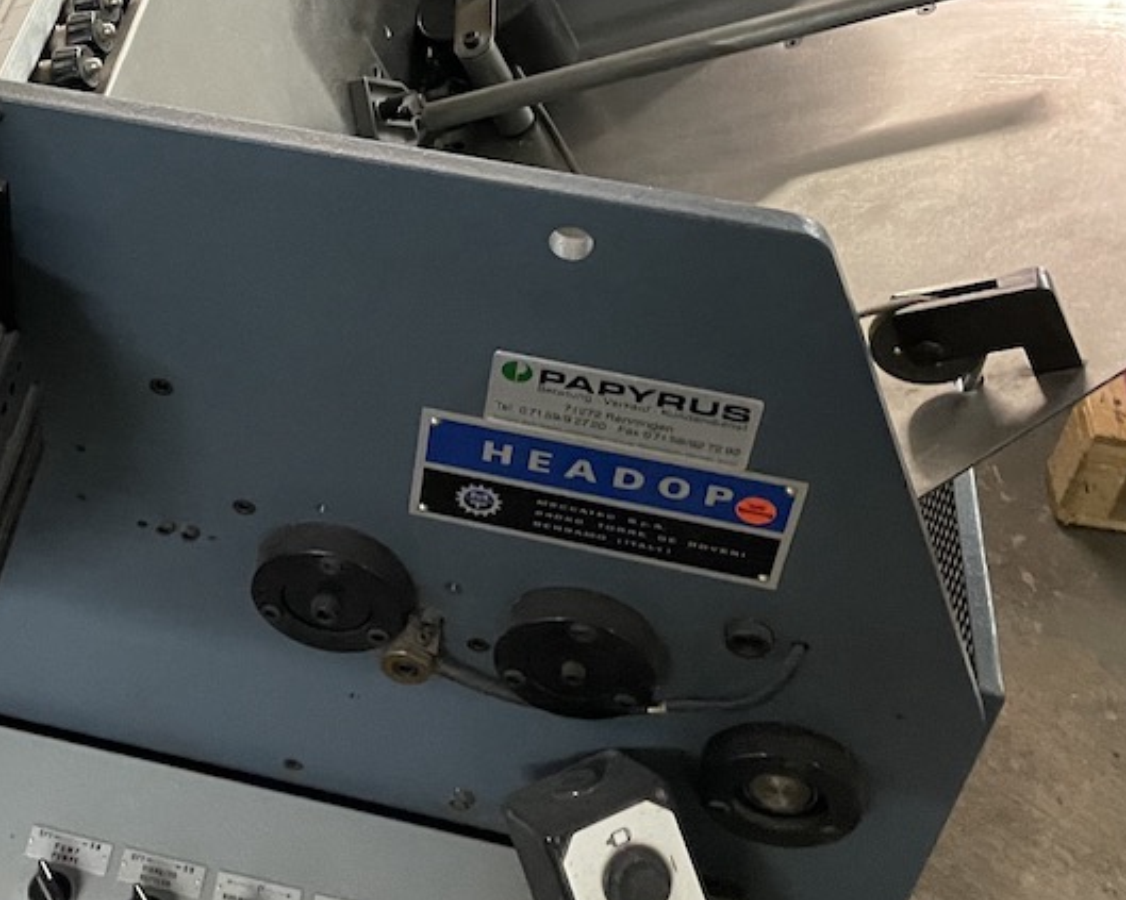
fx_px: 1933
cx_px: 113
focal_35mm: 58
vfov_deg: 25.2
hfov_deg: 31.0
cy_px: 50
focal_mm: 4.2
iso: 400
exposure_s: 1/33
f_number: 1.6
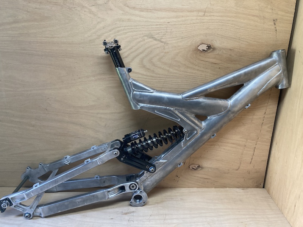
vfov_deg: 49.7
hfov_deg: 63.4
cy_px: 114
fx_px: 245
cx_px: 152
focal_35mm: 28
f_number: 1.8
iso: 160
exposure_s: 1/60
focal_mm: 3.99
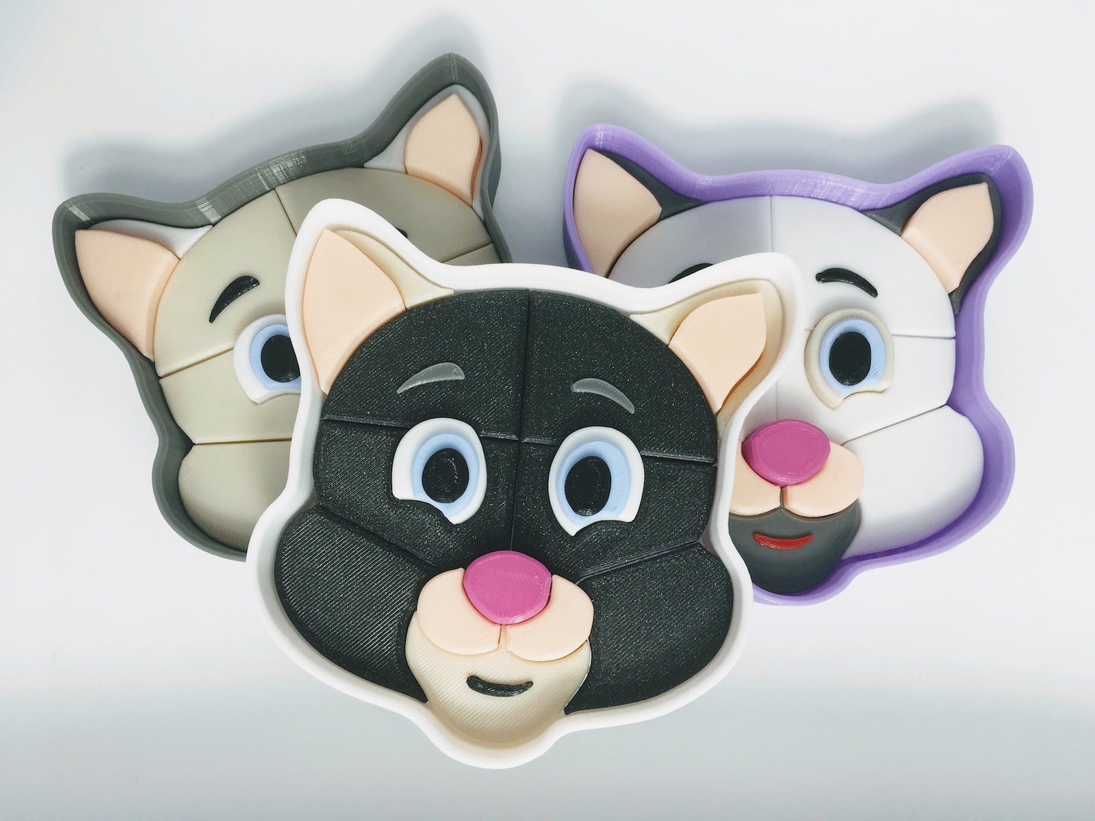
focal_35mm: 29
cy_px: 410
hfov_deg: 61.7
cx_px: 548
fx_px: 917
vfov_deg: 48.2
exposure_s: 1/100
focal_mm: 4.15
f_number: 2.2
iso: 32
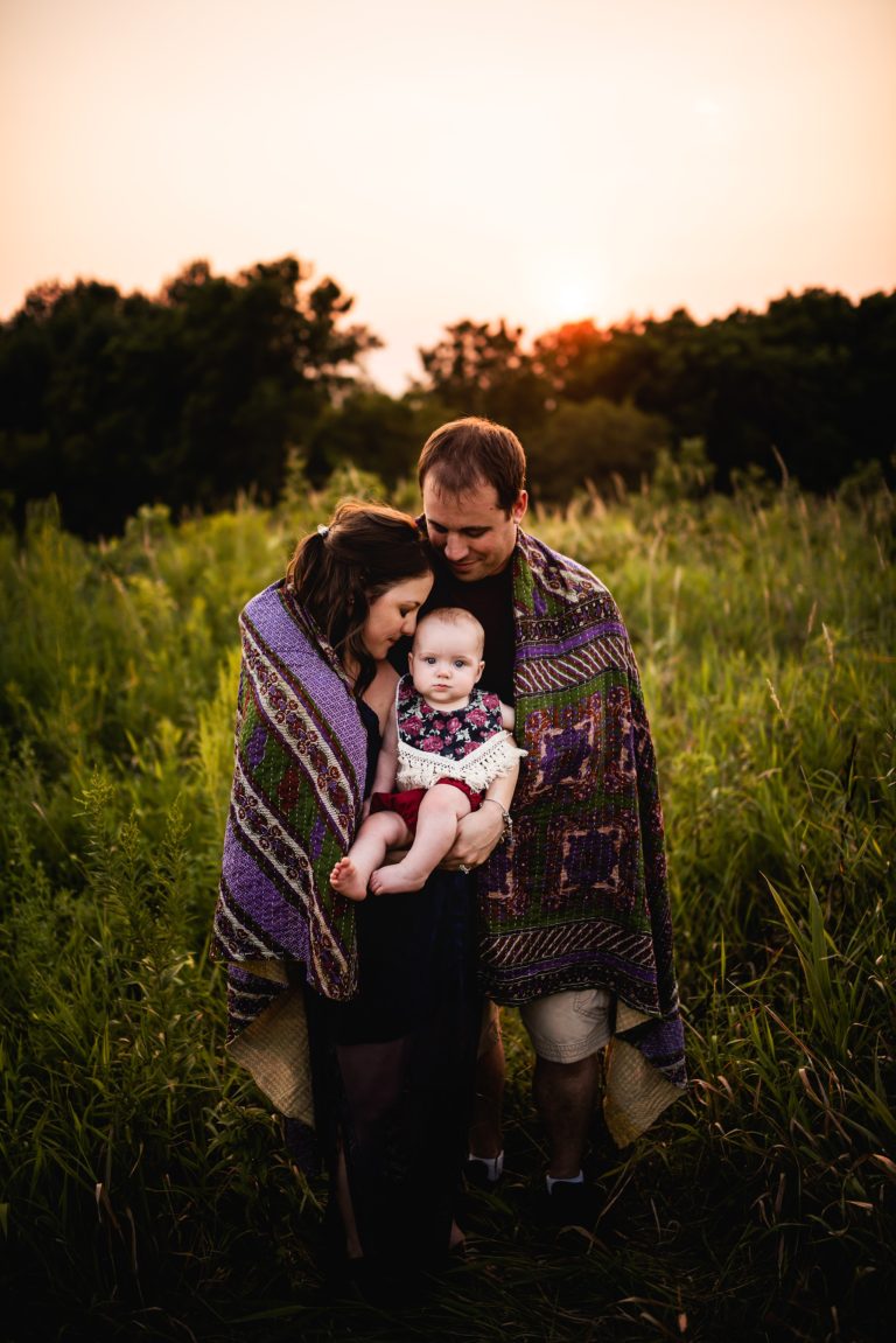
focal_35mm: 35
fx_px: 1306
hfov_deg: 37.9
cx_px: 448
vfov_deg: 54.4
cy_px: 672
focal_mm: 35
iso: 125
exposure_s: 1/800
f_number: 1.4
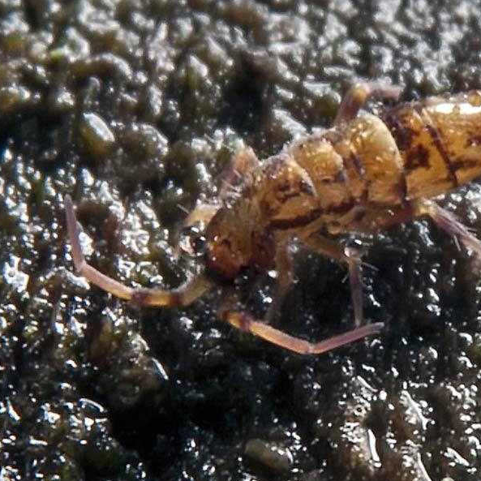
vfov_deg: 15.0
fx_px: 1824
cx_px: 322
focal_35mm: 116
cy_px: 242
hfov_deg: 15.0
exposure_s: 1/60
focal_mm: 60
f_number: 20
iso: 200
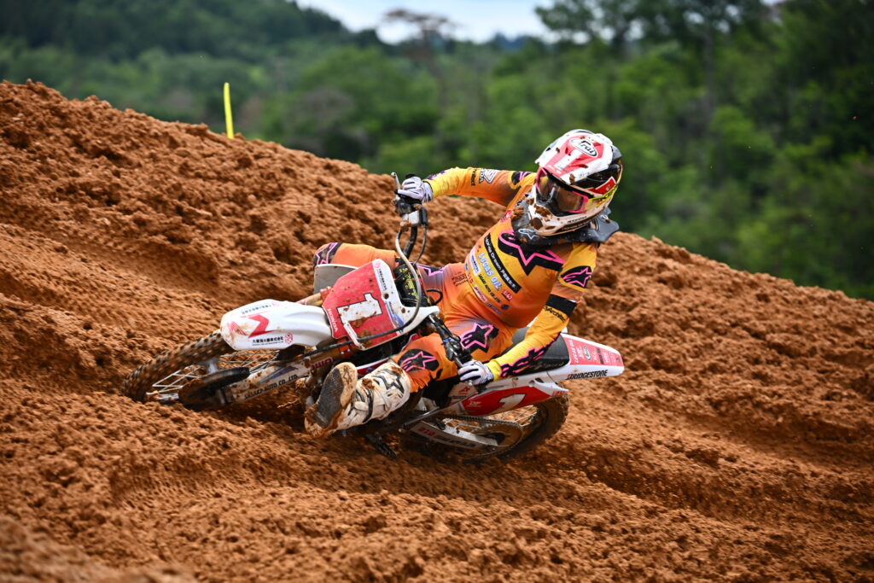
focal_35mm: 210
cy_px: 292
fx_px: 5099
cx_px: 437
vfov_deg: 6.5
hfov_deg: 9.8
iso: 160
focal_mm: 210
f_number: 5.6
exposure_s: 1/800
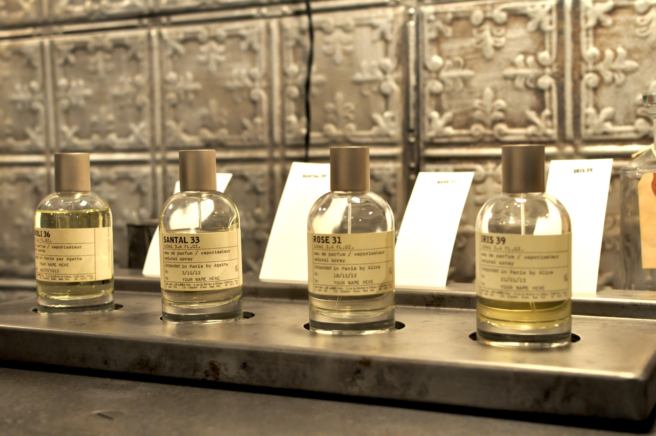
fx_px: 955
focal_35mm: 52
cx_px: 328
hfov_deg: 37.9
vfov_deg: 25.7
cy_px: 218
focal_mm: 35
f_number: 4
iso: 800
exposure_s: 1/60
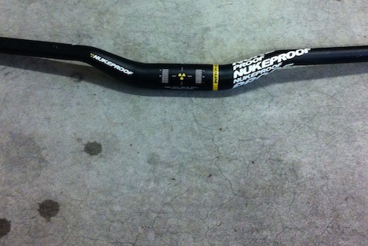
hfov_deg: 32.4
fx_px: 634
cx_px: 184
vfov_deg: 21.8
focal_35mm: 62
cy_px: 68
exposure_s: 1/15
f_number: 2.8
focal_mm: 3.85
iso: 250
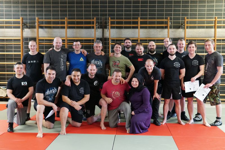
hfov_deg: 43.6
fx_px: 281
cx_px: 112
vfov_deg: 29.9
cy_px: 75
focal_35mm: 45
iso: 1600
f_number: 2
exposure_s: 1/160
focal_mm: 30
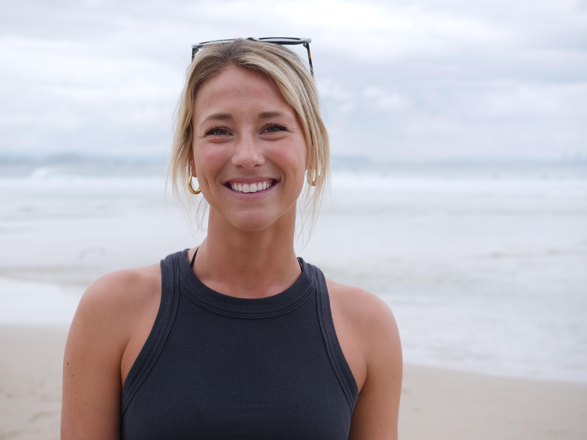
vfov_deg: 21.0
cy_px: 220
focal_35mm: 70
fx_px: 1187
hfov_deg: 27.8
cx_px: 294
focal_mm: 35
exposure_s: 1/2000
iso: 400
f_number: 4
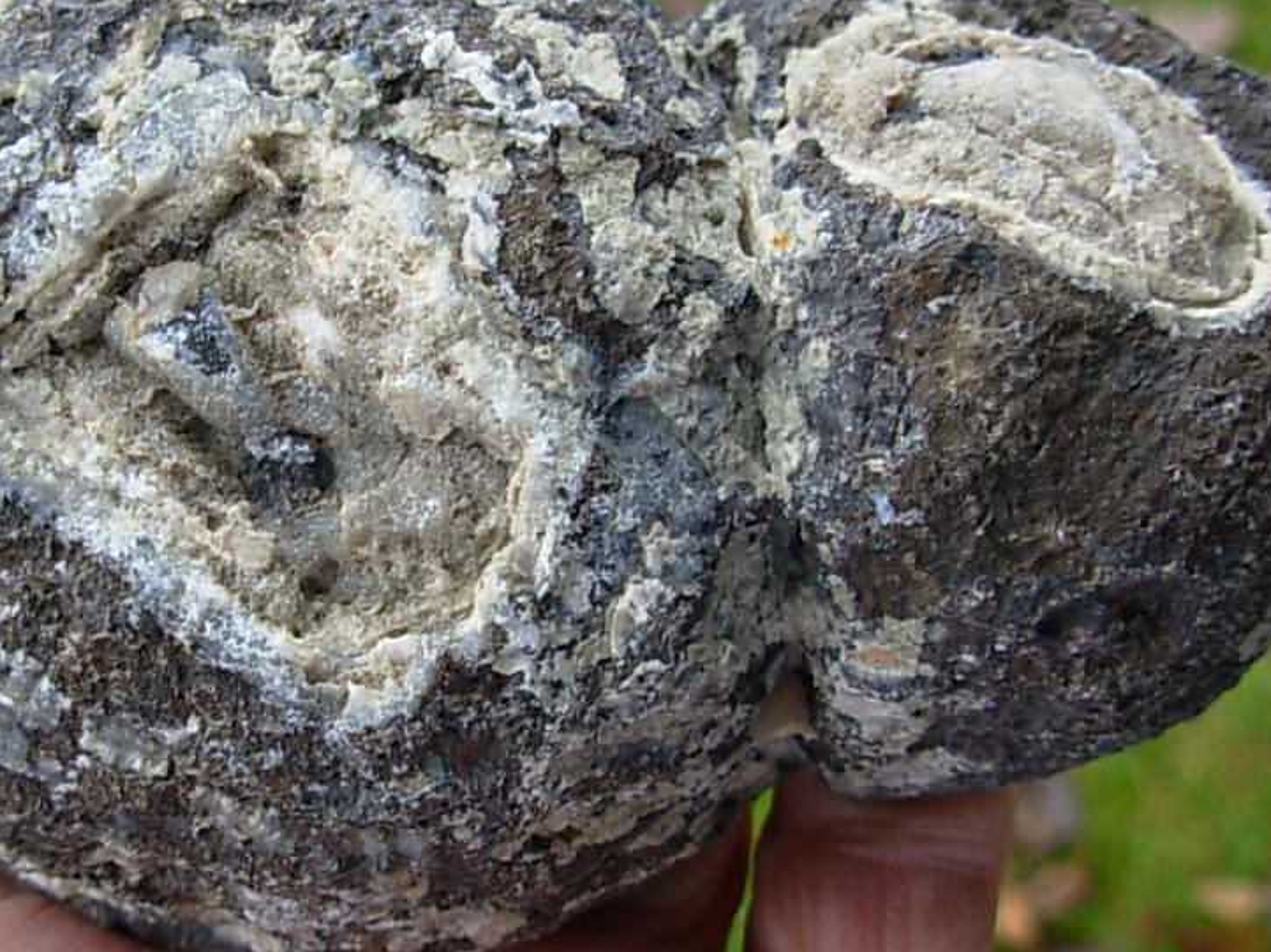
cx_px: 506
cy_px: 448
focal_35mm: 54
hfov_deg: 35.4
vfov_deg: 27.0
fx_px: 1982
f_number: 2.9
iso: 50
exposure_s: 1/39.2
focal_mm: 6.3
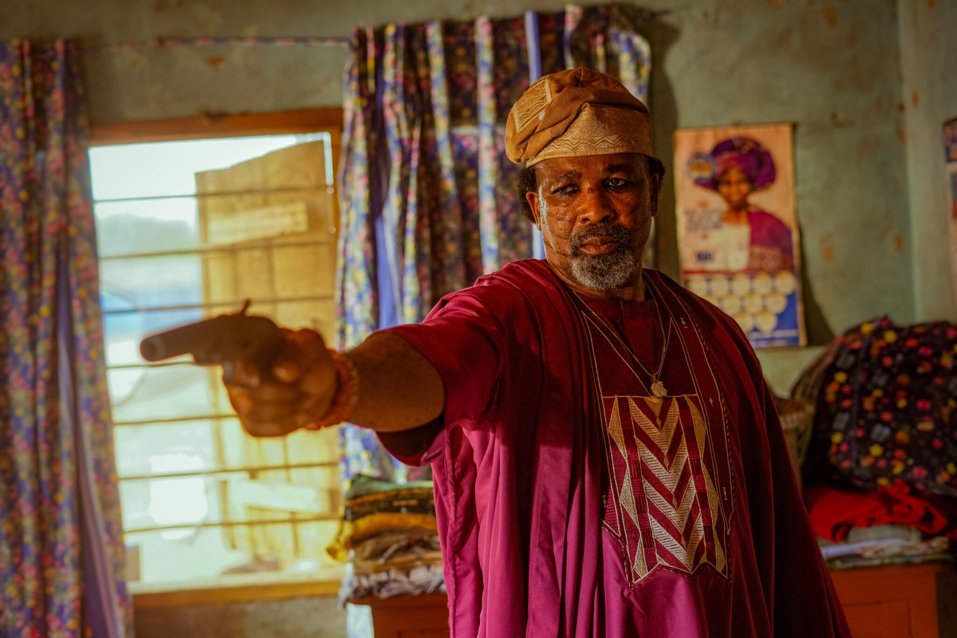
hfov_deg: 39.6
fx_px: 1329
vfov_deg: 27.0
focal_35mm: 50
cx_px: 478
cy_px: 319
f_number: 2.5
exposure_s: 1/250
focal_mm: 50
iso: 500
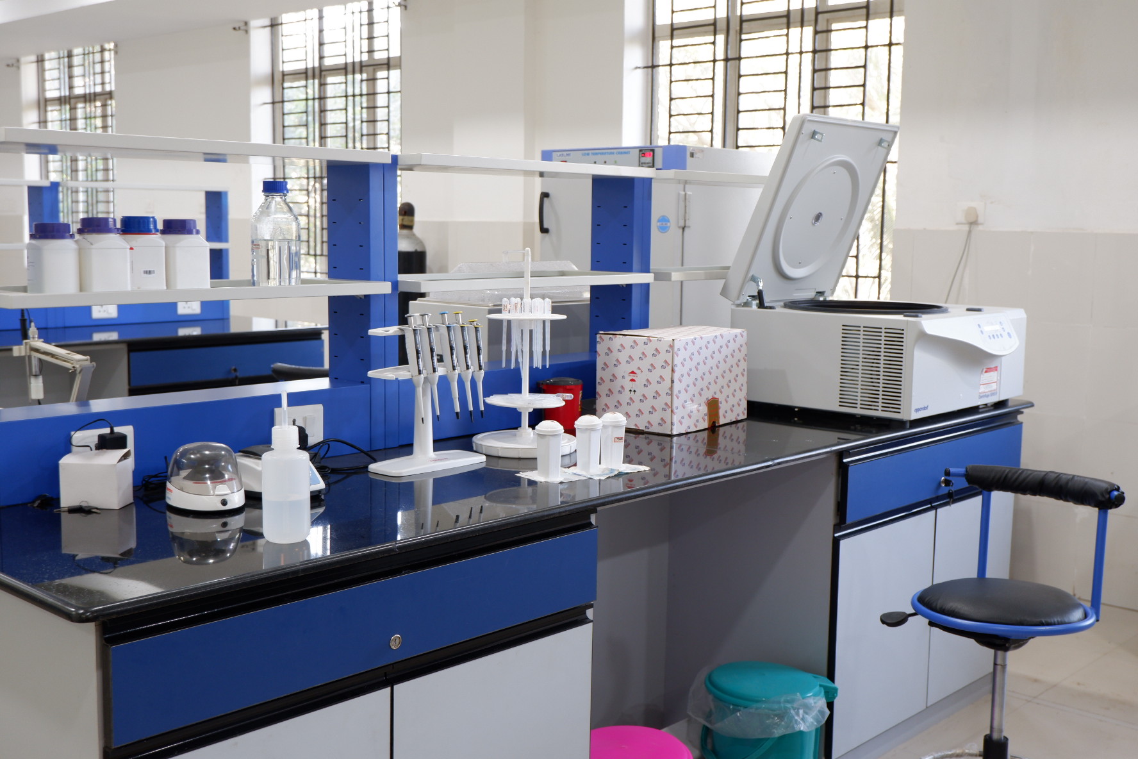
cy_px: 380
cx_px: 569
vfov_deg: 32.6
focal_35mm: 41
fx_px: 1296
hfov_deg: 47.4
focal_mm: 27.1
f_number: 4.4
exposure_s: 1/30
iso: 400
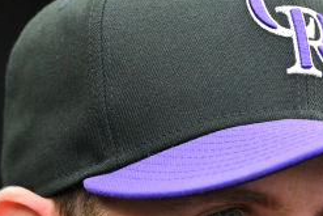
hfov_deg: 1.2
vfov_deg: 0.8
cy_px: 314
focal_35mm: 1659
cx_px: 328
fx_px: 14893
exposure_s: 1/1600
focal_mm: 400
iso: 2000
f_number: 4
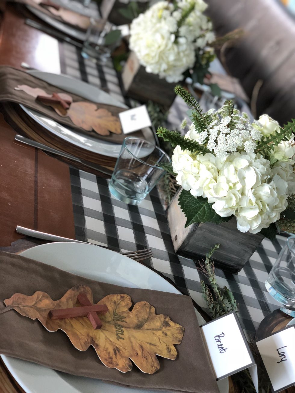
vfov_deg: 36.8
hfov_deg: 28.0
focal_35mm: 52
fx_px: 591
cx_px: 148
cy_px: 196
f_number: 2.4
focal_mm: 6
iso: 125
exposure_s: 1/60
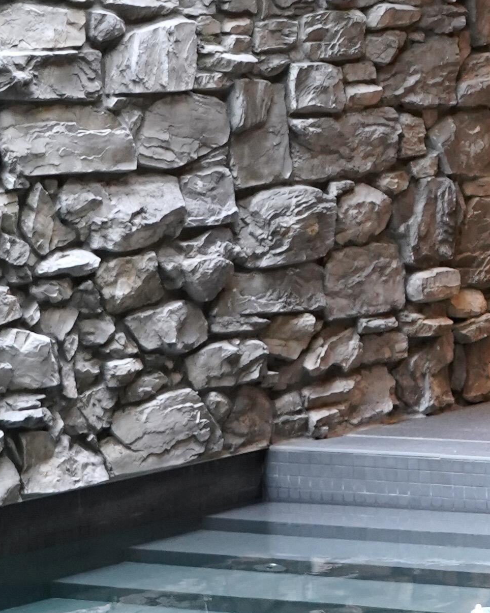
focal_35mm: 201
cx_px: 849
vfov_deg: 9.6
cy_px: 85
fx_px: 3644
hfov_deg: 7.5
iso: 2000
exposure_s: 1/160
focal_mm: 43
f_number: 4
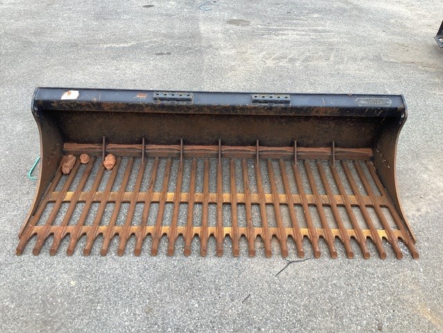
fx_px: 397
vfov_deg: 45.4
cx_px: 222
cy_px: 166
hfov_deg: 58.4
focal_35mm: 31
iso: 25
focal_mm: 3.3
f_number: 2.4
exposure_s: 1/133
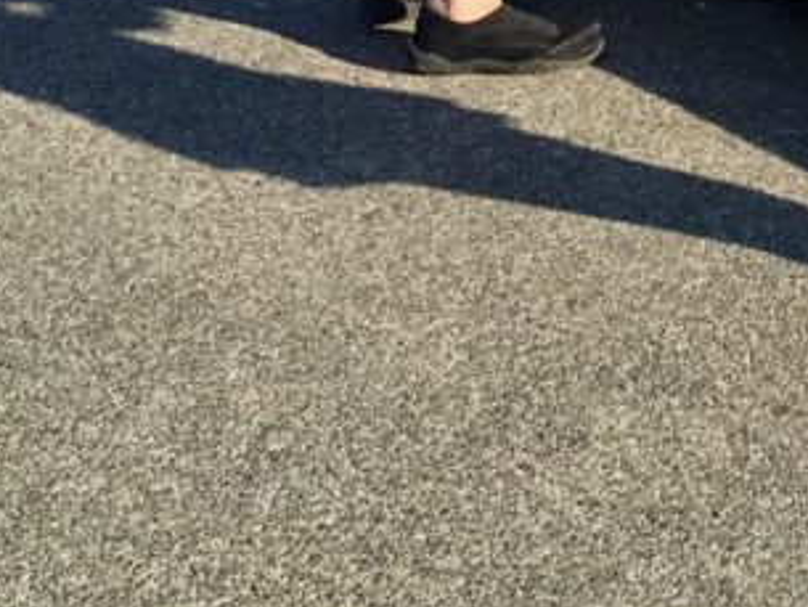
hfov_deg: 15.5
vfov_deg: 11.9
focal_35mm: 114
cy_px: -501
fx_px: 2662
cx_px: 1319
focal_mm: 4.15
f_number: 2.2
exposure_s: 1/1115
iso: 25
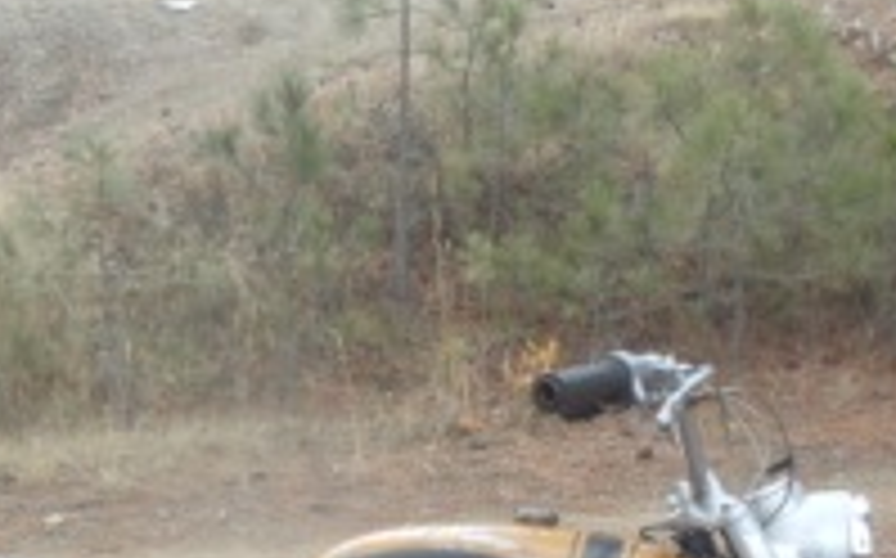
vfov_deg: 12.1
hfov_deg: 19.8
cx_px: 297
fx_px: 2562
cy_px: 684
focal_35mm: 105
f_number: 3.5
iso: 80
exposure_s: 1/60
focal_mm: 6
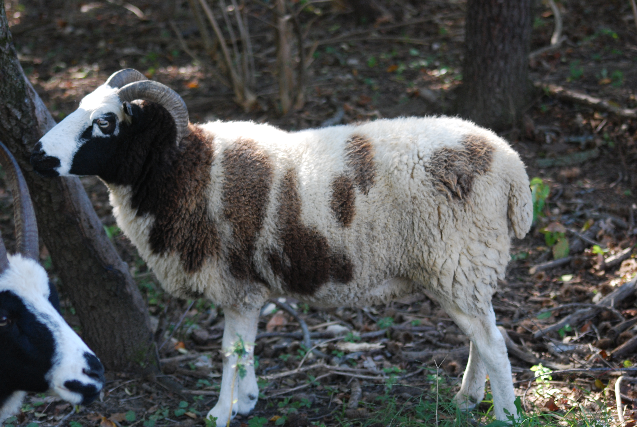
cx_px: 318
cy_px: 214
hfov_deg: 19.4
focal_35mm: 105
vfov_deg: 13.1
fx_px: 1860
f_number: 4
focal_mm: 70
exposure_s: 1/125
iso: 400
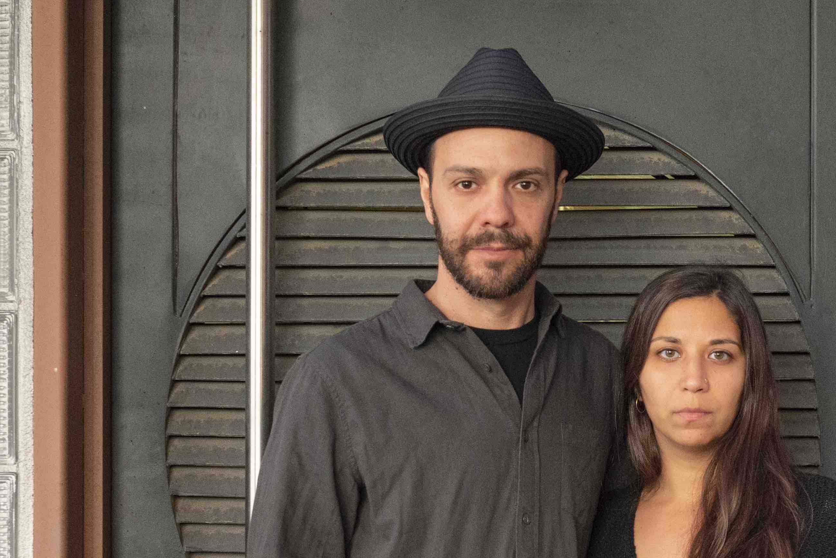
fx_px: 2276
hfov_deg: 20.7
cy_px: 497
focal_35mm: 98
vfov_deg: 13.8
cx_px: 601
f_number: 5
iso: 2000
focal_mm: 35
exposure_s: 1/100
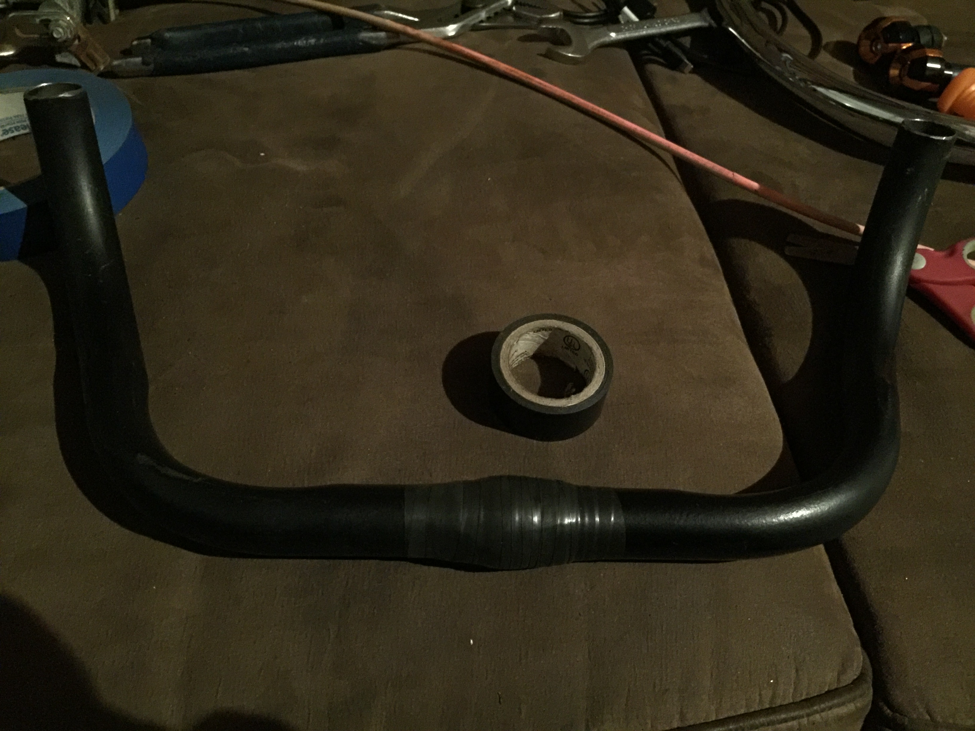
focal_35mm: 29
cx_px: 488
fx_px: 817
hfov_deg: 61.7
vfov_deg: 48.2
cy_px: 366
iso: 500
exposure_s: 1/4
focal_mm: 4.15
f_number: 2.2
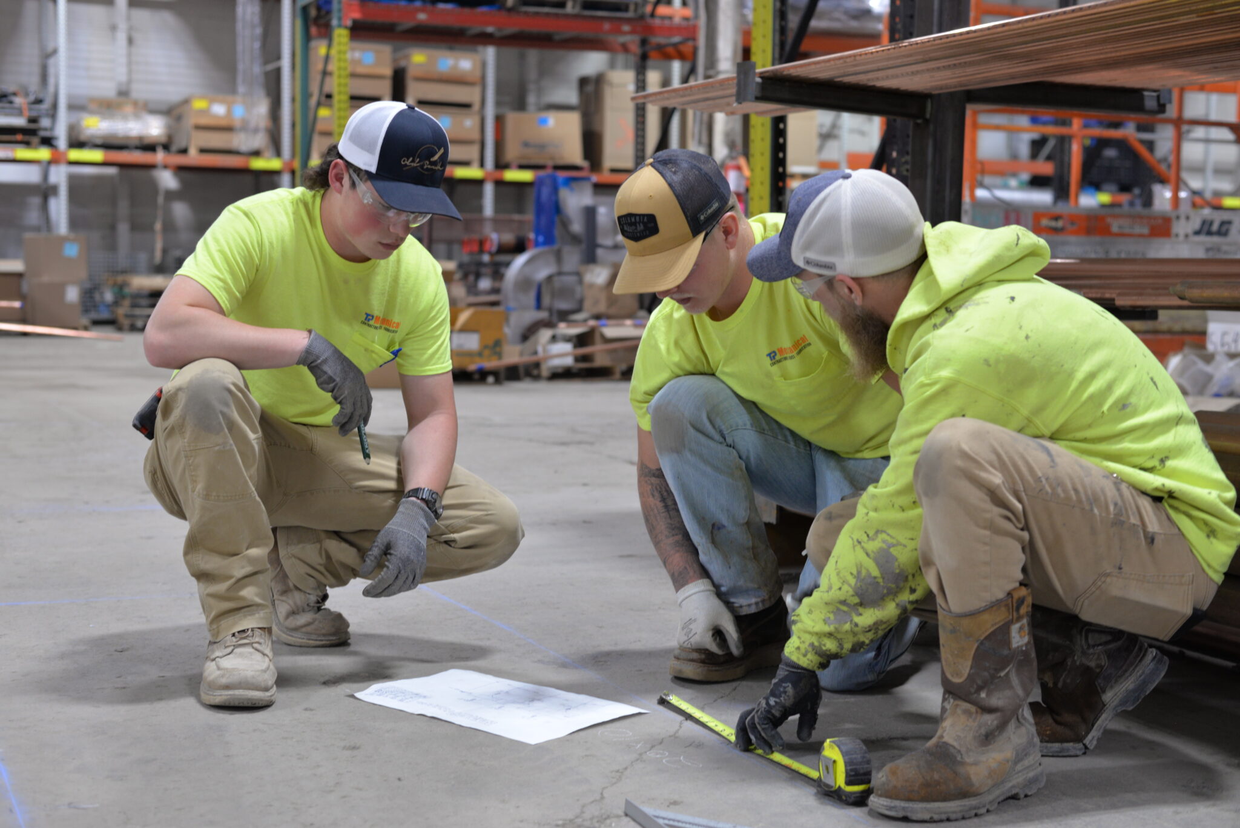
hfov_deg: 39.6
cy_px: 414
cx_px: 620
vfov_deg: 27.0
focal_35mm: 50
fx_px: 1723
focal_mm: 50
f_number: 3.5
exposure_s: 1/50
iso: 800
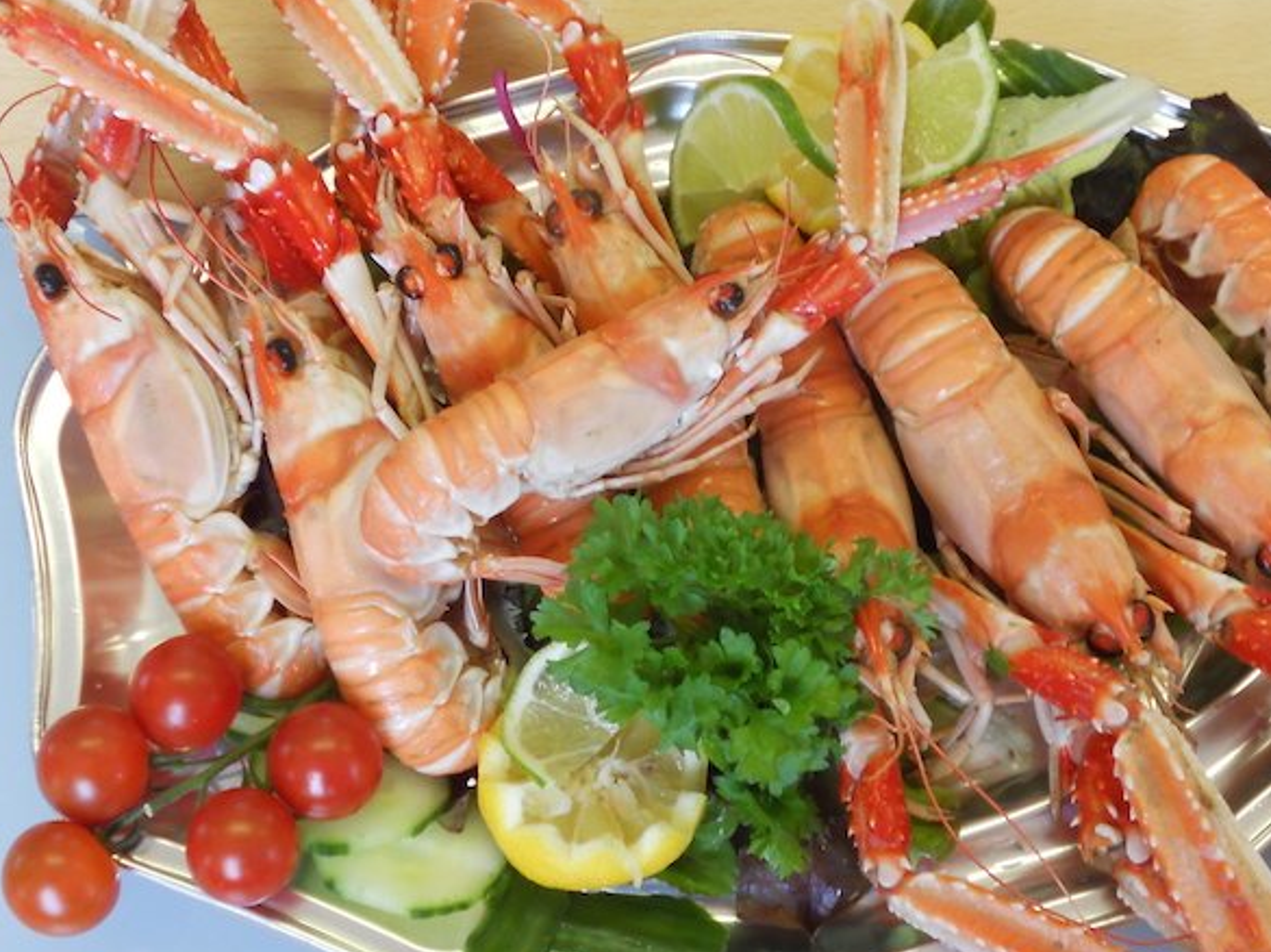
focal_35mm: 65
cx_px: 773
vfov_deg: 22.5
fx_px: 2385
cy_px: 561
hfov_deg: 29.7
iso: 200
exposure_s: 1/30
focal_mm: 6.9
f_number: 3.9
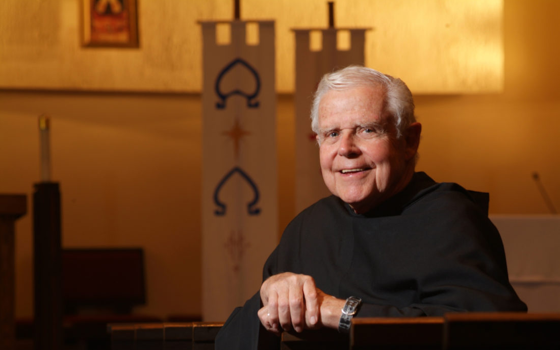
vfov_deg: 7.1
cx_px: 280
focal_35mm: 184
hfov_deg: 11.4
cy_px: 186
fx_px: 2808
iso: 160
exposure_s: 1/6
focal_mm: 120
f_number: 8
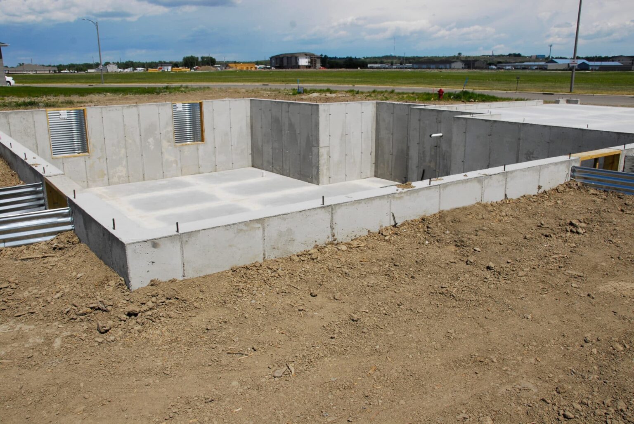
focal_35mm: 30
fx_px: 529
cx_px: 317
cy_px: 212
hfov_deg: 61.9
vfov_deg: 43.7
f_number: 10
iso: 200
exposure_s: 1/500
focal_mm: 20
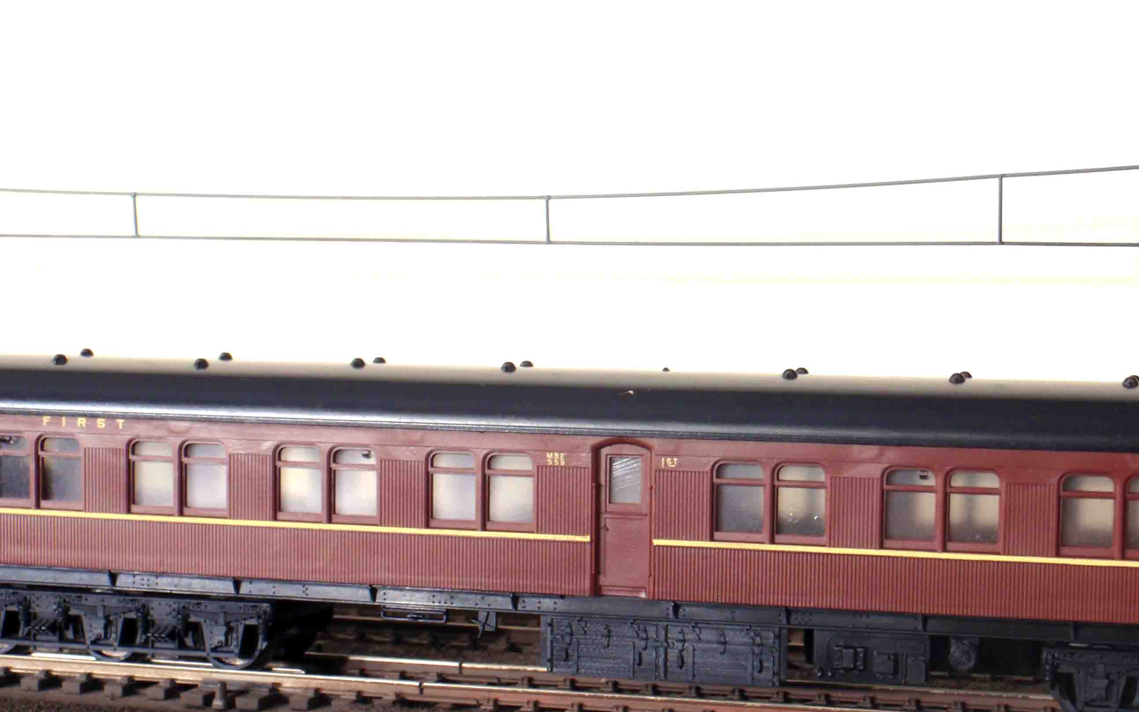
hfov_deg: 31.3
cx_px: 739
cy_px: 491
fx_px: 2018
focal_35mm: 65
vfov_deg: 19.9
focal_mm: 7.25
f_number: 3.9
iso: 64
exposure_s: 1/10
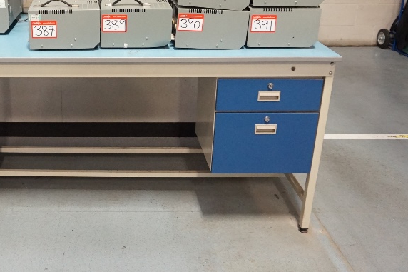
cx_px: 90
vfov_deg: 30.7
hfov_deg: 43.6
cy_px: 72
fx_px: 487
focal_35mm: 43
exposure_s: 1/160
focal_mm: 16
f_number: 3.5
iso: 2500
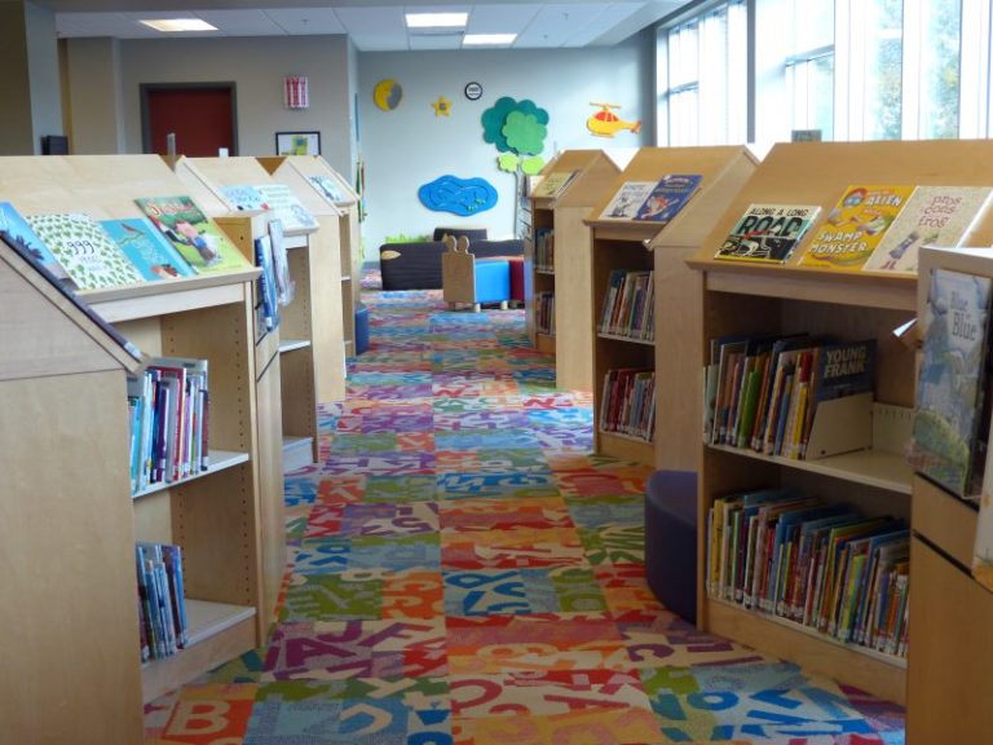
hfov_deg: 38.2
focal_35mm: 50
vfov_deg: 29.1
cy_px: 372
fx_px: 1434
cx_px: 496
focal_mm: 9.1
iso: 200
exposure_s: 1/60
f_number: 2.8
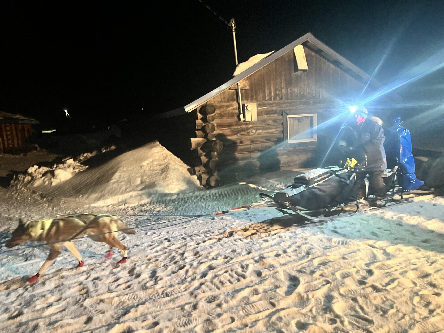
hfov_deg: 67.3
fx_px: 333
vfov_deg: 53.1
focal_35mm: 26
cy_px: 166
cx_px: 222
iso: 500
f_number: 1.5
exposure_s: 1/30
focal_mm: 5.7
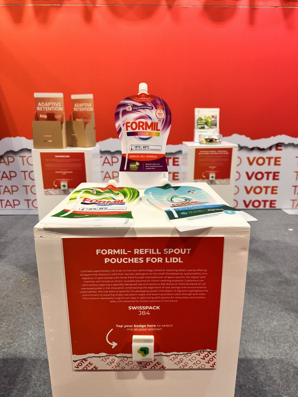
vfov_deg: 71.6
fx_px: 275
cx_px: 149
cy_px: 198
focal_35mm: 24
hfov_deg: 56.8
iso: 200
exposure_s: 1/100
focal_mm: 6.86
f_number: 1.78
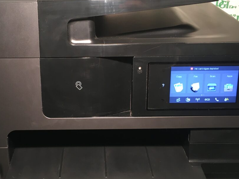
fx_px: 325
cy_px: 87
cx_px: 96
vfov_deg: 30.9
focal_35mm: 47
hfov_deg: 40.2
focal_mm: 4.15
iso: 64
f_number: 2.2
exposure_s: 1/30
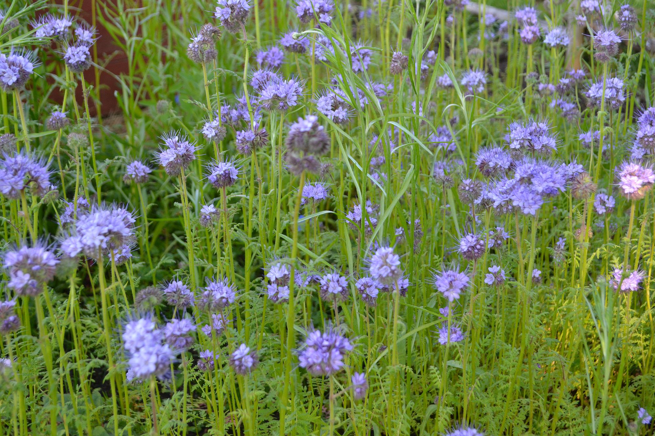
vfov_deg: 23.8
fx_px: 1037
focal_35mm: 57
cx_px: 328
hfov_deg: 35.1
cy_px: 218
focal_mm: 38
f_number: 5.6
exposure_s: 1/125
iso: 360
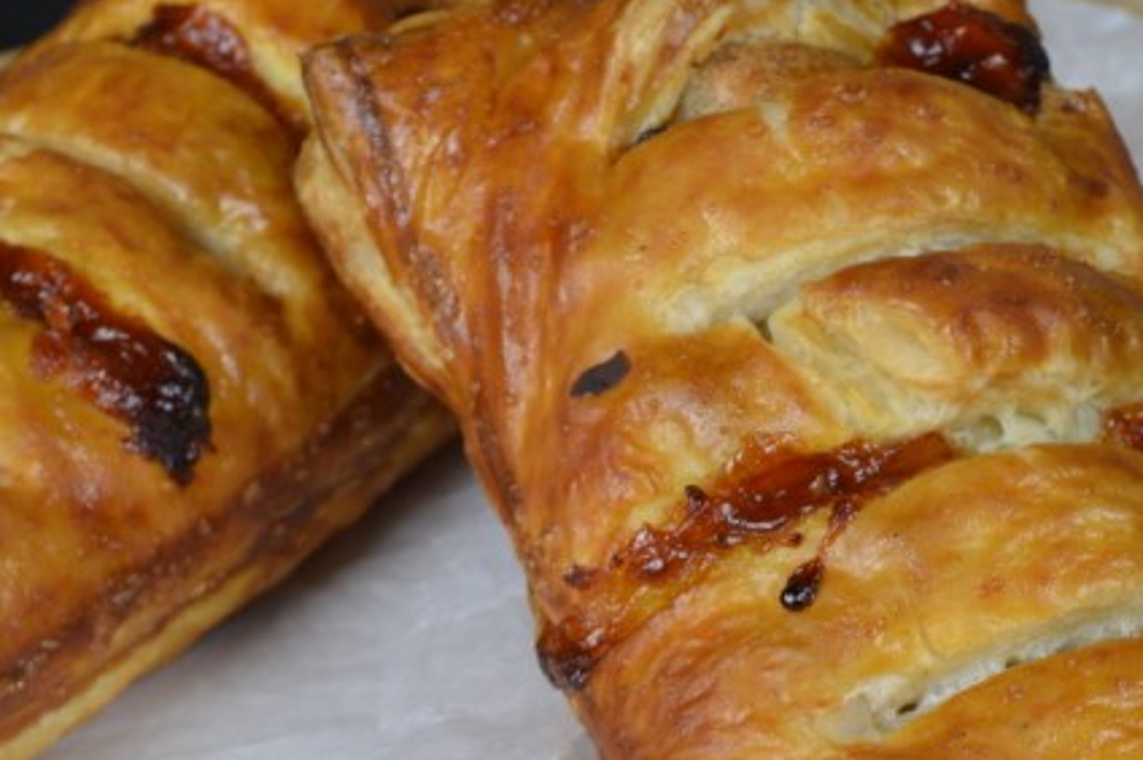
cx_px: 651
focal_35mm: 90
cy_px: 833
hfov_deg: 22.6
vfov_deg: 14.8
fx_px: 2855
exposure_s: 1/5
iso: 100
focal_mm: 22
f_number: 9
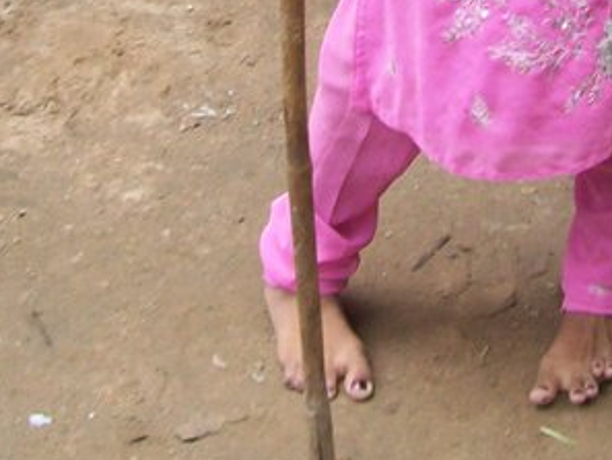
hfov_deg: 15.9
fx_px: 2193
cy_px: -256
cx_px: 356
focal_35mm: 124
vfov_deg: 11.4
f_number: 2.7
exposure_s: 1/188
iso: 80
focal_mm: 6
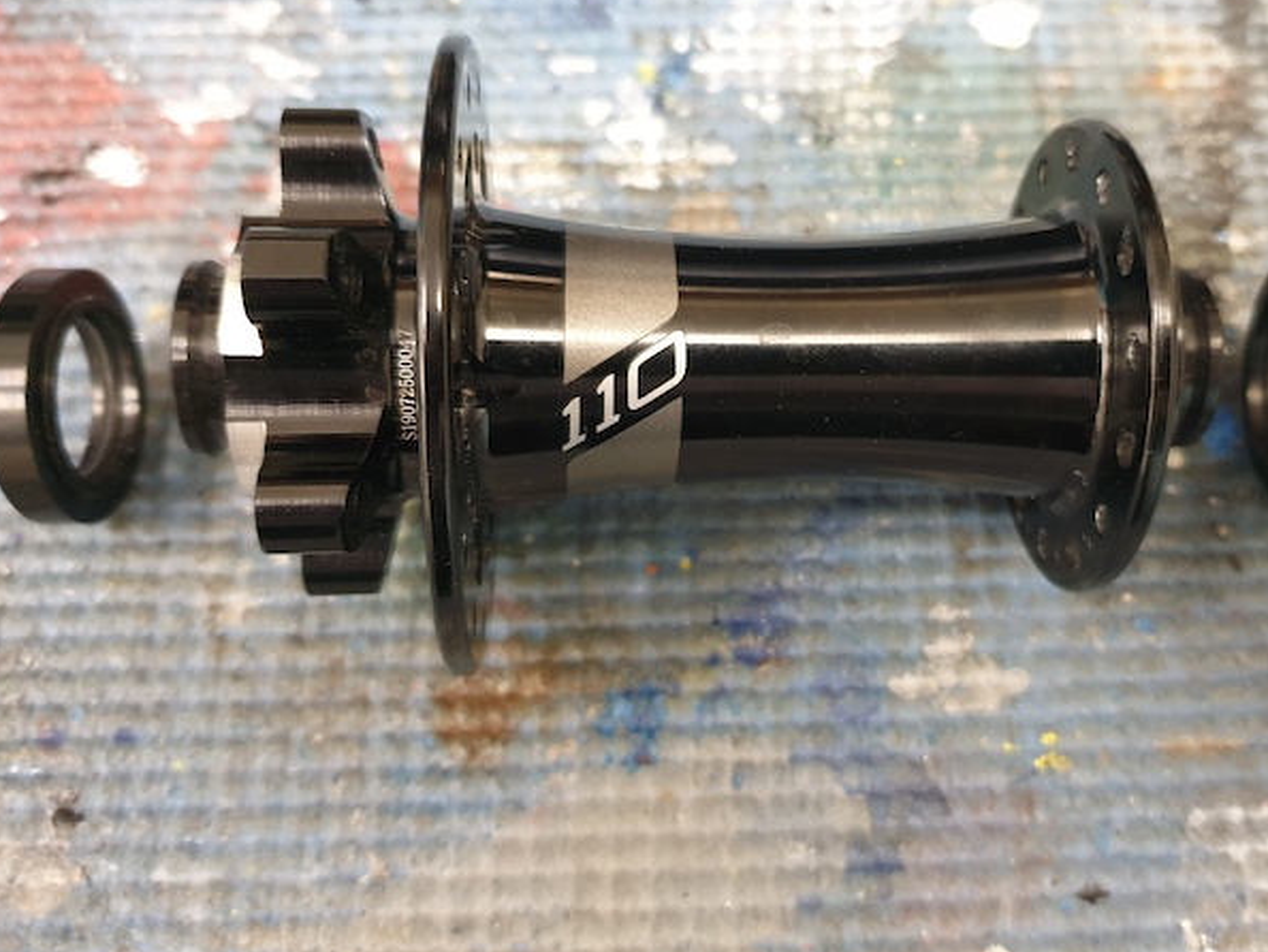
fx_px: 1283
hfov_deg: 52.2
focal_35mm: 35
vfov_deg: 40.7
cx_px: 775
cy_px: 423
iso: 250
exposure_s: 1/33
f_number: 1.5
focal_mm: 4.3
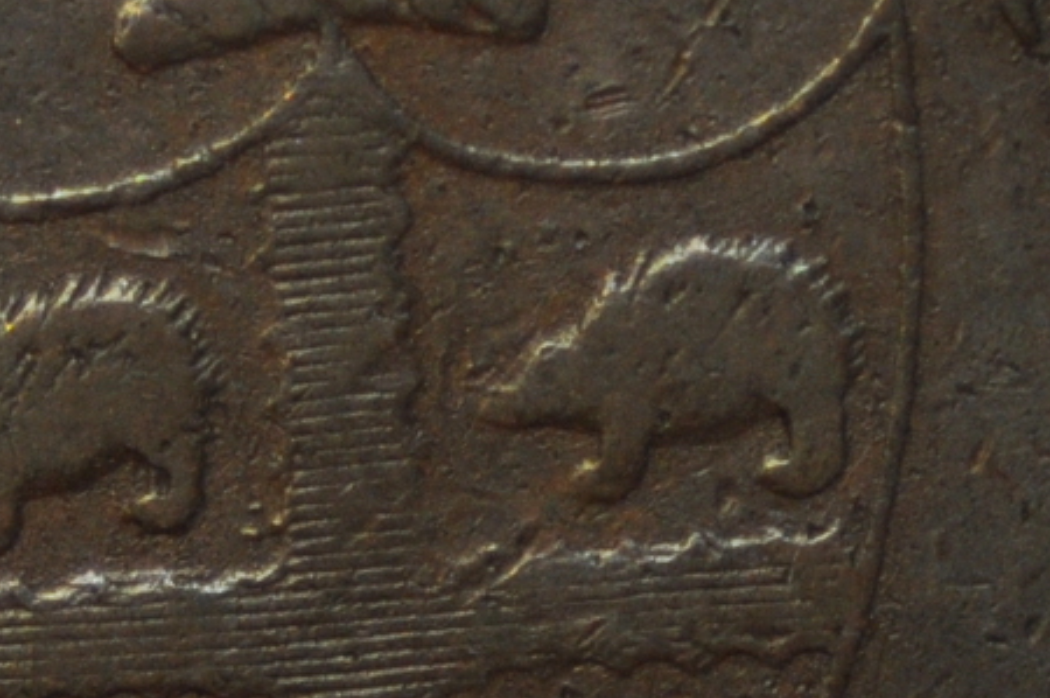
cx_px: 392
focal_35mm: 429
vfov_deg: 3.2
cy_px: 530
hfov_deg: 4.8
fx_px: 12499
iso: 560
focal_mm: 60
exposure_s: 1/250
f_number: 4
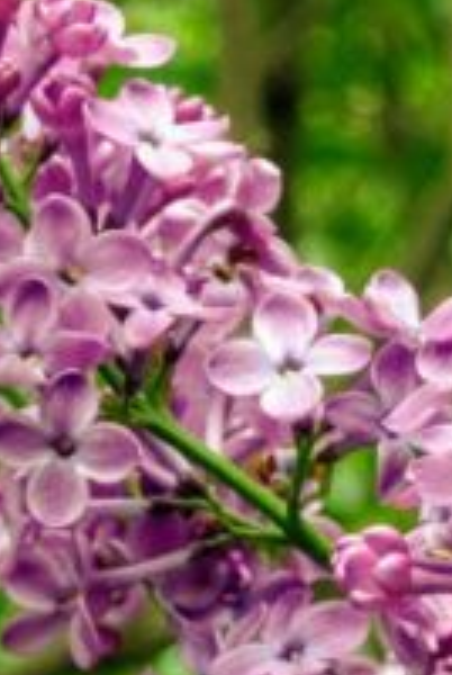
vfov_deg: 5.9
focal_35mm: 348
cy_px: 267
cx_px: 877
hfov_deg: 3.9
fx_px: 6531
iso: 200
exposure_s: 1/125
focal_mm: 25.2
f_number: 5.3
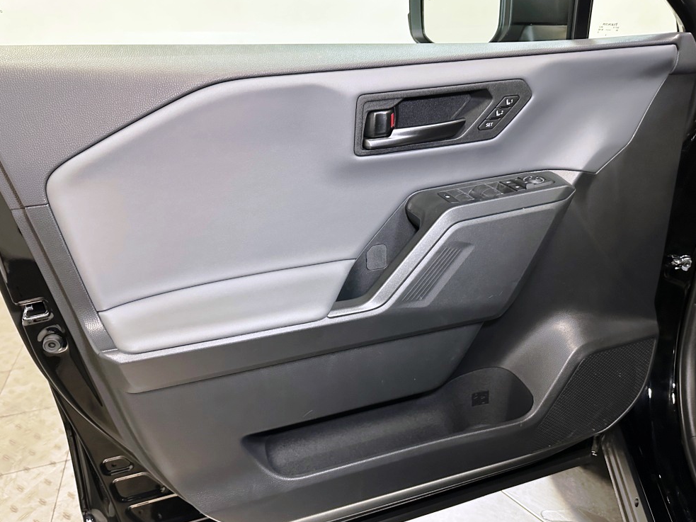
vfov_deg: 54.9
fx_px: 503
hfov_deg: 69.4
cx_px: 361
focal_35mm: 25
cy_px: 263
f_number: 1.78
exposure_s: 1/40
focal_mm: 6.86
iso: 800
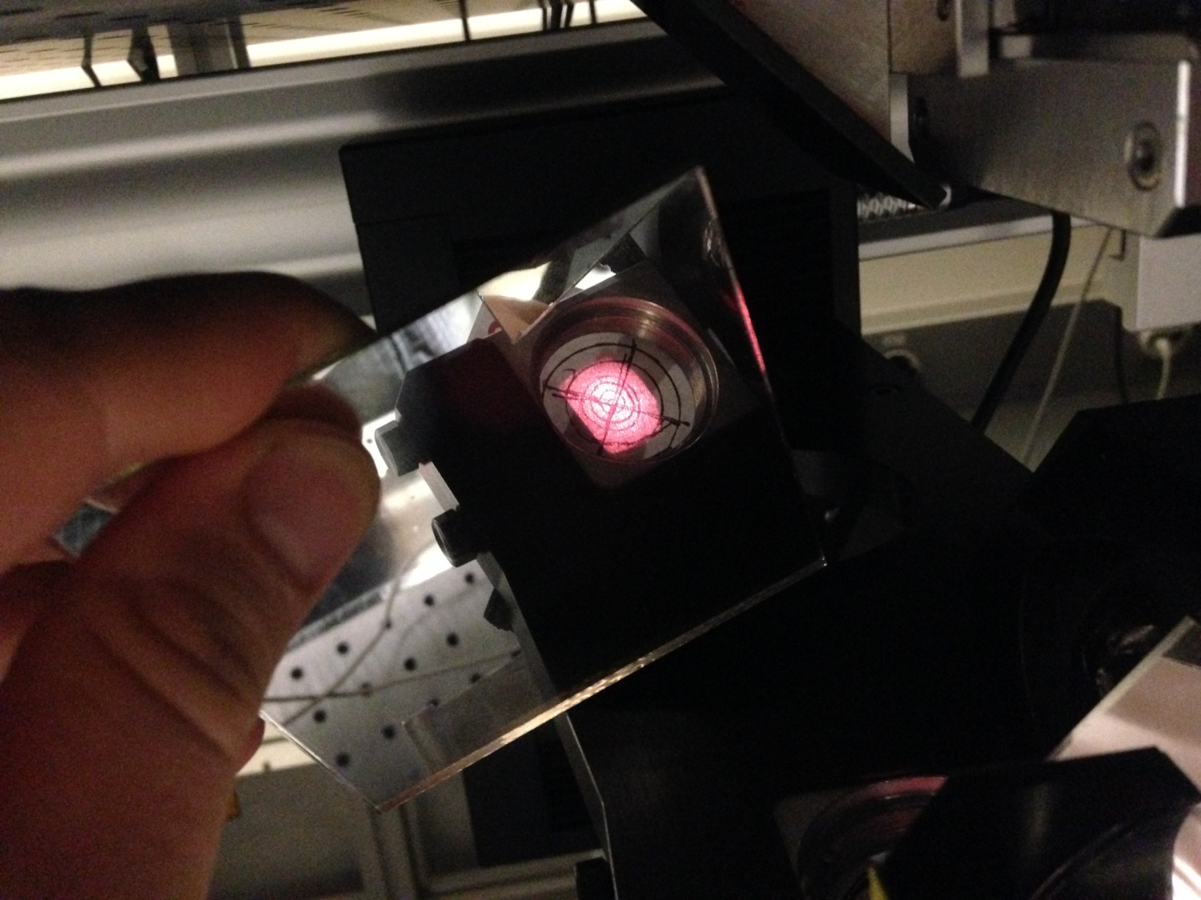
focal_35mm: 33
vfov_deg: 42.9
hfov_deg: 55.4
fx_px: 1145
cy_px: 450
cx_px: 600
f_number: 2.4
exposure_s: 1/15
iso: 800
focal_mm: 4.12
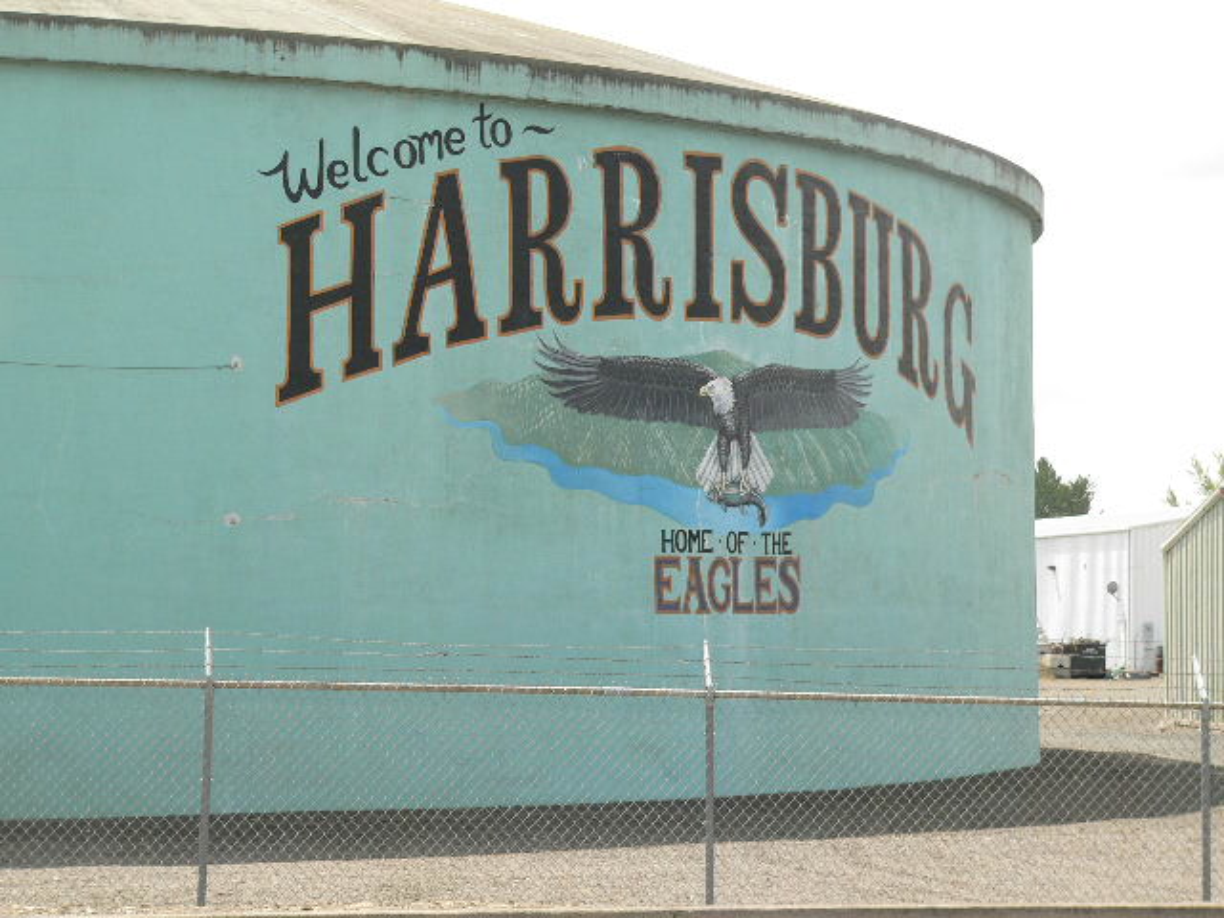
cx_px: 612
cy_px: 459
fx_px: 3430
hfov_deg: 20.2
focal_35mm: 97
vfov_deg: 15.2
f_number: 4
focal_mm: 16.2
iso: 80
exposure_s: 1/320
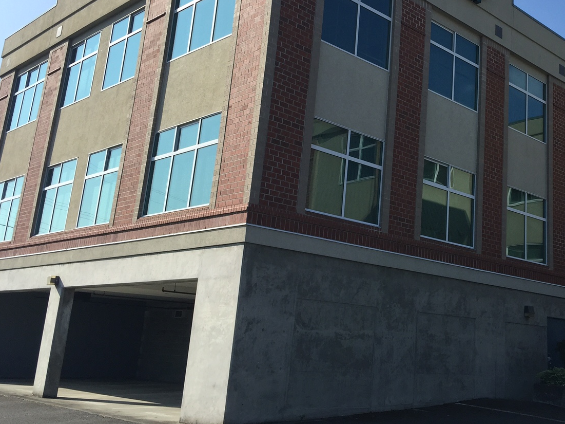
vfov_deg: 33.5
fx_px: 702
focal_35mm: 43
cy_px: 169
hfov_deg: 42.9
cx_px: 400
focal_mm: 4.15
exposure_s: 1/1582
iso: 32
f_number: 2.2
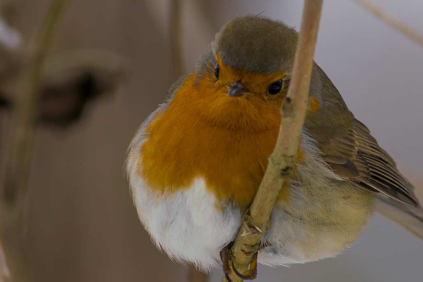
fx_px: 5123
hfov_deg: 4.7
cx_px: 223
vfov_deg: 3.2
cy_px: 151
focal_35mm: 436
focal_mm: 300
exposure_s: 1/250
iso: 640
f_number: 7.1
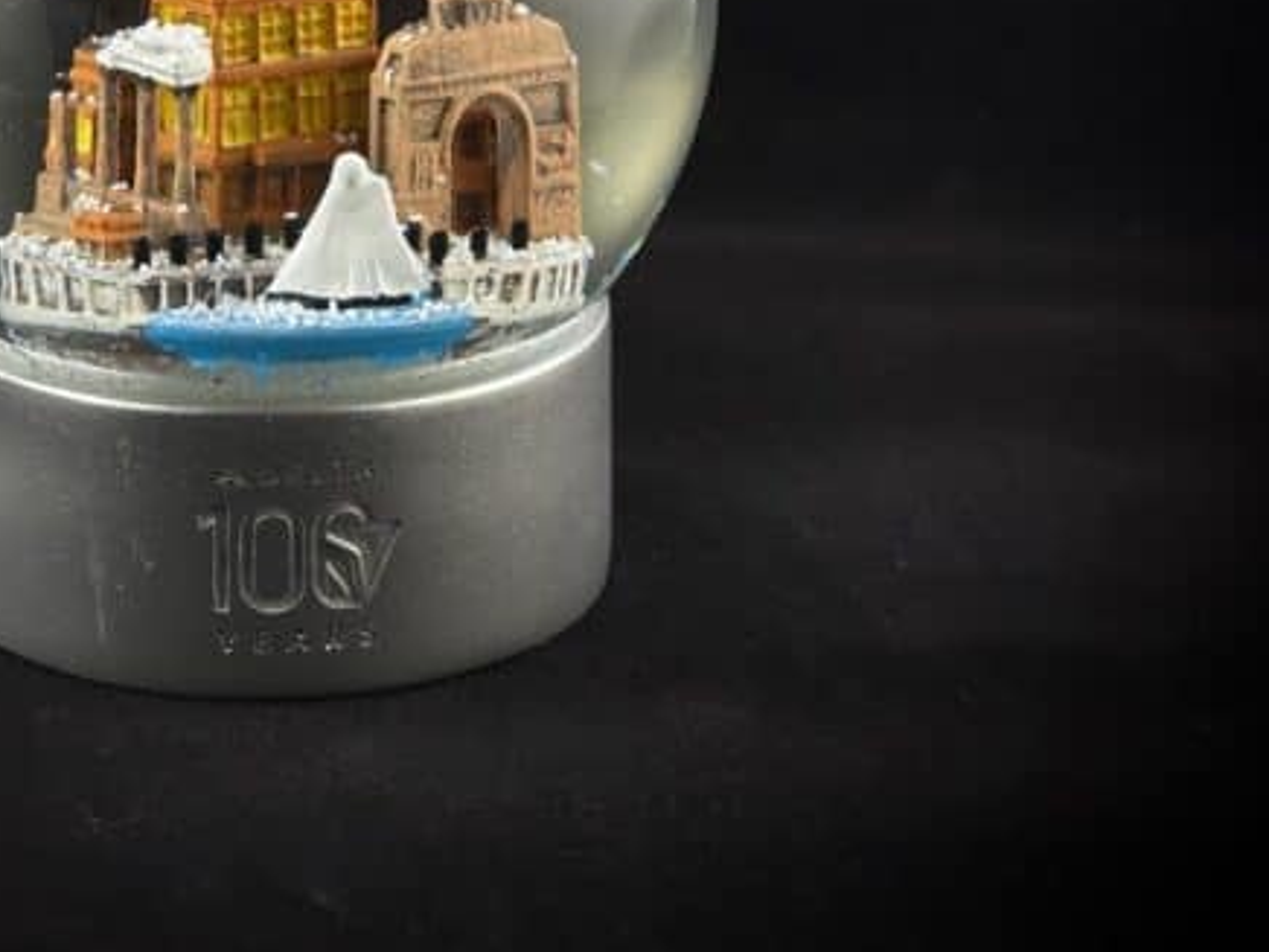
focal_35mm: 88
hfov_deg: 22.1
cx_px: 349
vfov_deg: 16.6
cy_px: 131
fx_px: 3226
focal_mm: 6.86
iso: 100
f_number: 1.78
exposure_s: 1/120
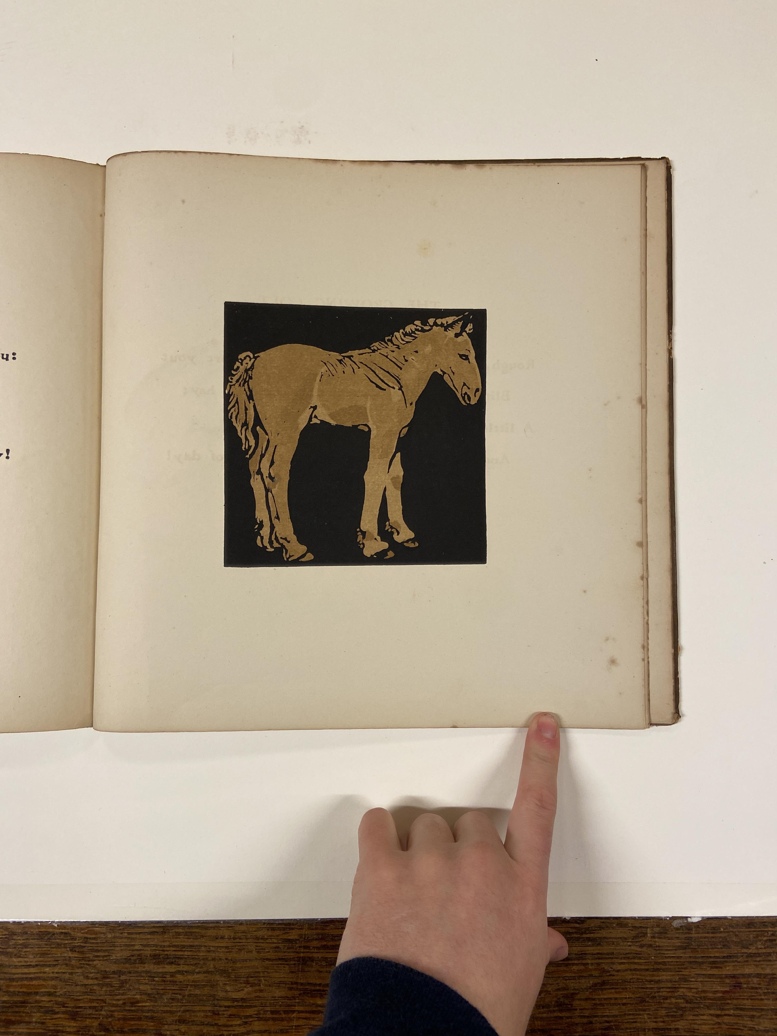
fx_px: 778
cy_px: 518
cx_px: 388
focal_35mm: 26
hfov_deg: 53.1
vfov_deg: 67.3
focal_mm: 4.25
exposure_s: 1/100
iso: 80
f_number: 1.8
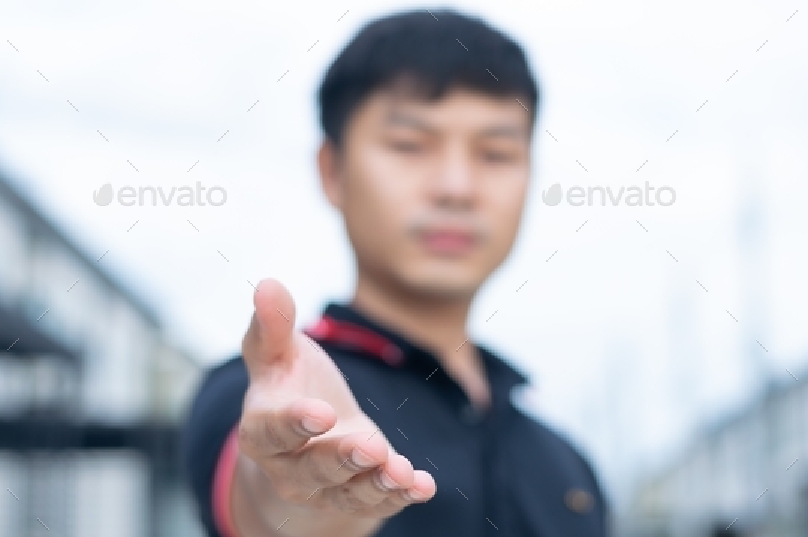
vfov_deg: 16.6
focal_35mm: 82
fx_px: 1839
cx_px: 380
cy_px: 264
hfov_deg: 24.8
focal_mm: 50
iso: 100
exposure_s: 1/500
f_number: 2.5
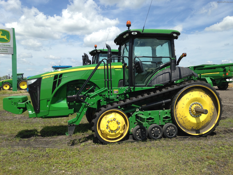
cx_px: 116
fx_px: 222
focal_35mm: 33
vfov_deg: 42.9
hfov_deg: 55.4
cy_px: 88
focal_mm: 4.12
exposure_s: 1/1642
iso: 50
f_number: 2.4
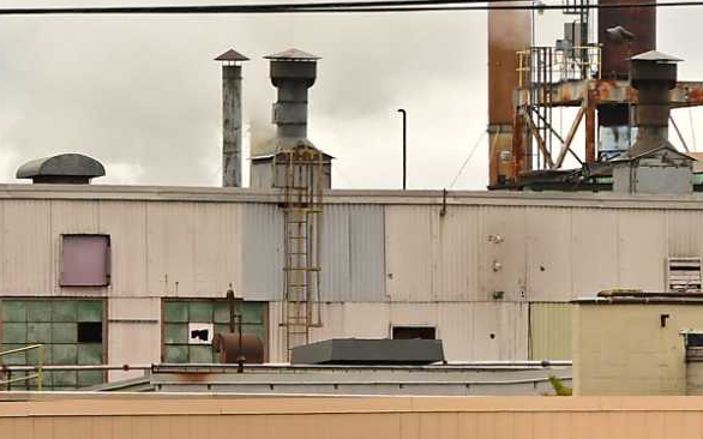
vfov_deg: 1.7
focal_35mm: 775
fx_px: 14841
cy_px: 74
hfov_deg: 2.7
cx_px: 524
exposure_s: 1/500
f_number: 10
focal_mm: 145
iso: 500
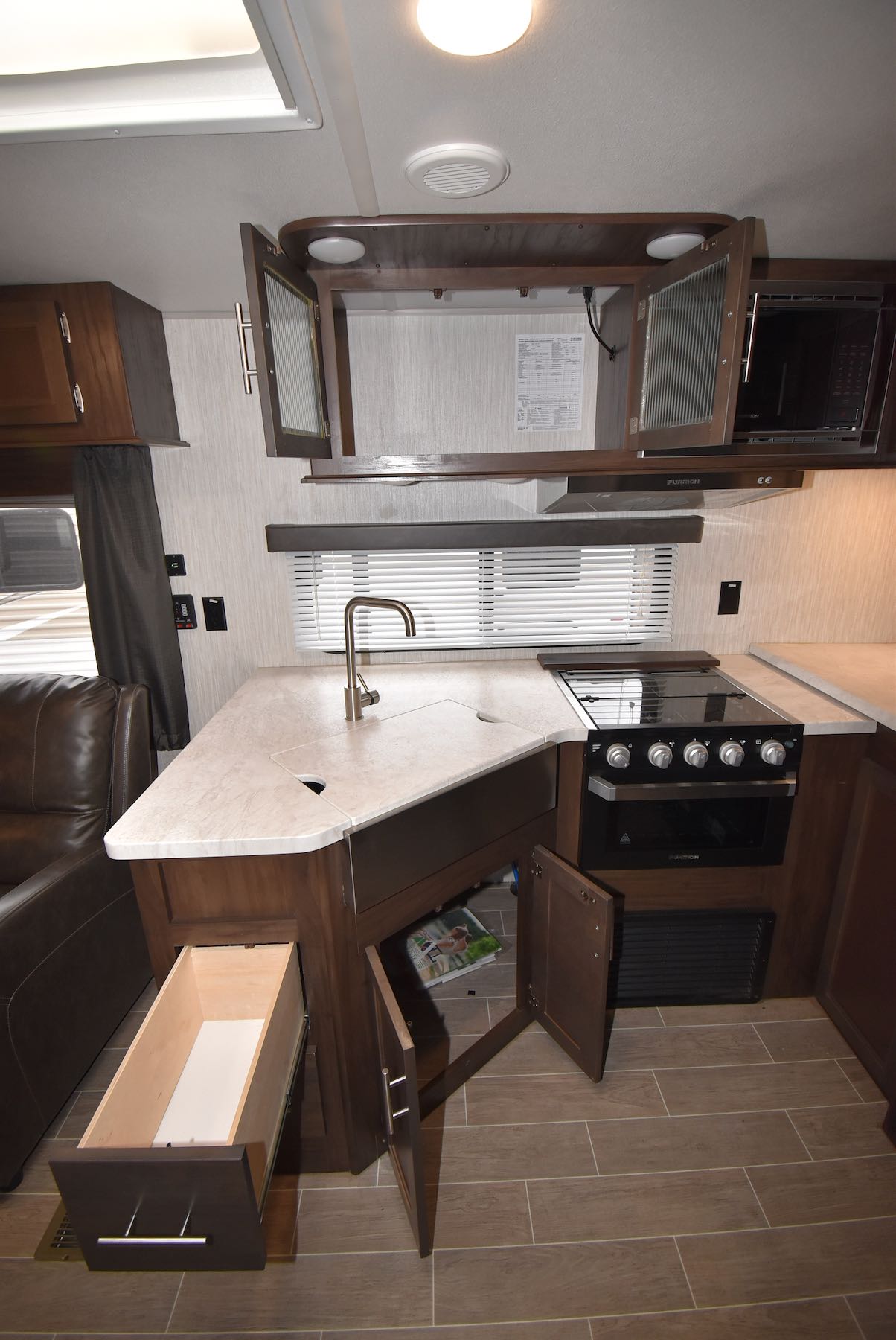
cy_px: 670
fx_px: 559
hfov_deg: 77.5
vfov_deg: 100.3
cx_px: 448
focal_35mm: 15
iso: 800
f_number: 5
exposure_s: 1/100
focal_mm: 10
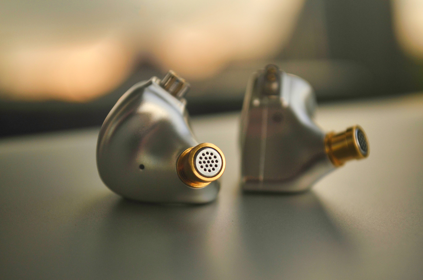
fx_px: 967
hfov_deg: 24.7
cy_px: 140
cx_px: 212
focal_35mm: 82
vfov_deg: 16.5
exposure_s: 1/250
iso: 200
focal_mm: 55
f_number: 5.6
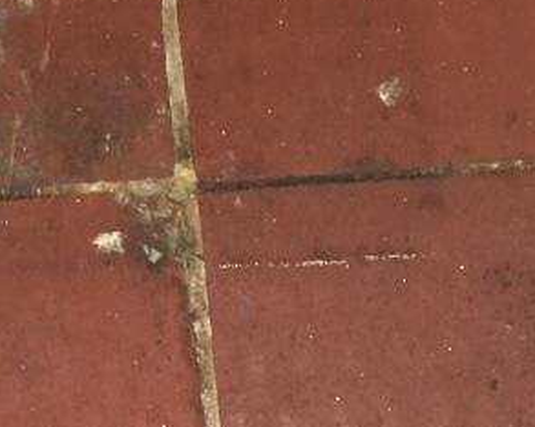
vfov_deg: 15.5
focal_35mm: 99
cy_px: 148
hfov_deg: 18.6
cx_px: -60
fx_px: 1567
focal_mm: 4.15
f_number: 2.2
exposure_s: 1/33
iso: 200
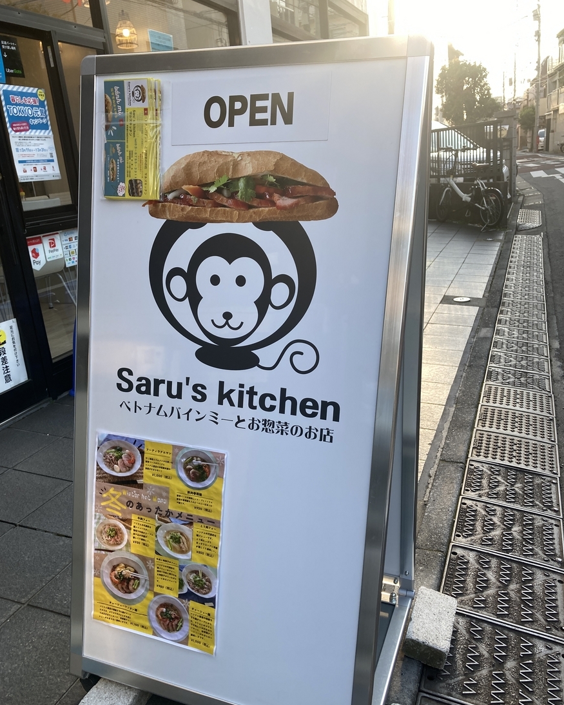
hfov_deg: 48.5
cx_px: 275
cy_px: 370
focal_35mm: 30
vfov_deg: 58.7
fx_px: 626
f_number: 1.8
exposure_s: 1/196
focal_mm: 3.99
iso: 20
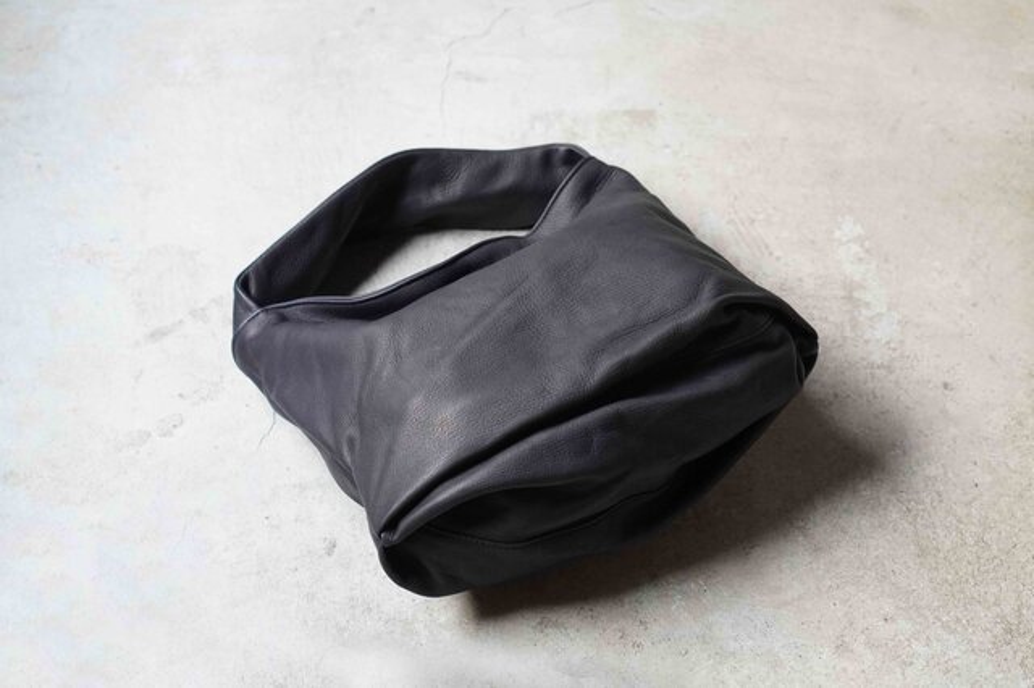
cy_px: 344
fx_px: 2153
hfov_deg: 27.0
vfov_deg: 18.2
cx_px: 517
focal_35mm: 75
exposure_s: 1/160
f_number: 4
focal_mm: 50
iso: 2500
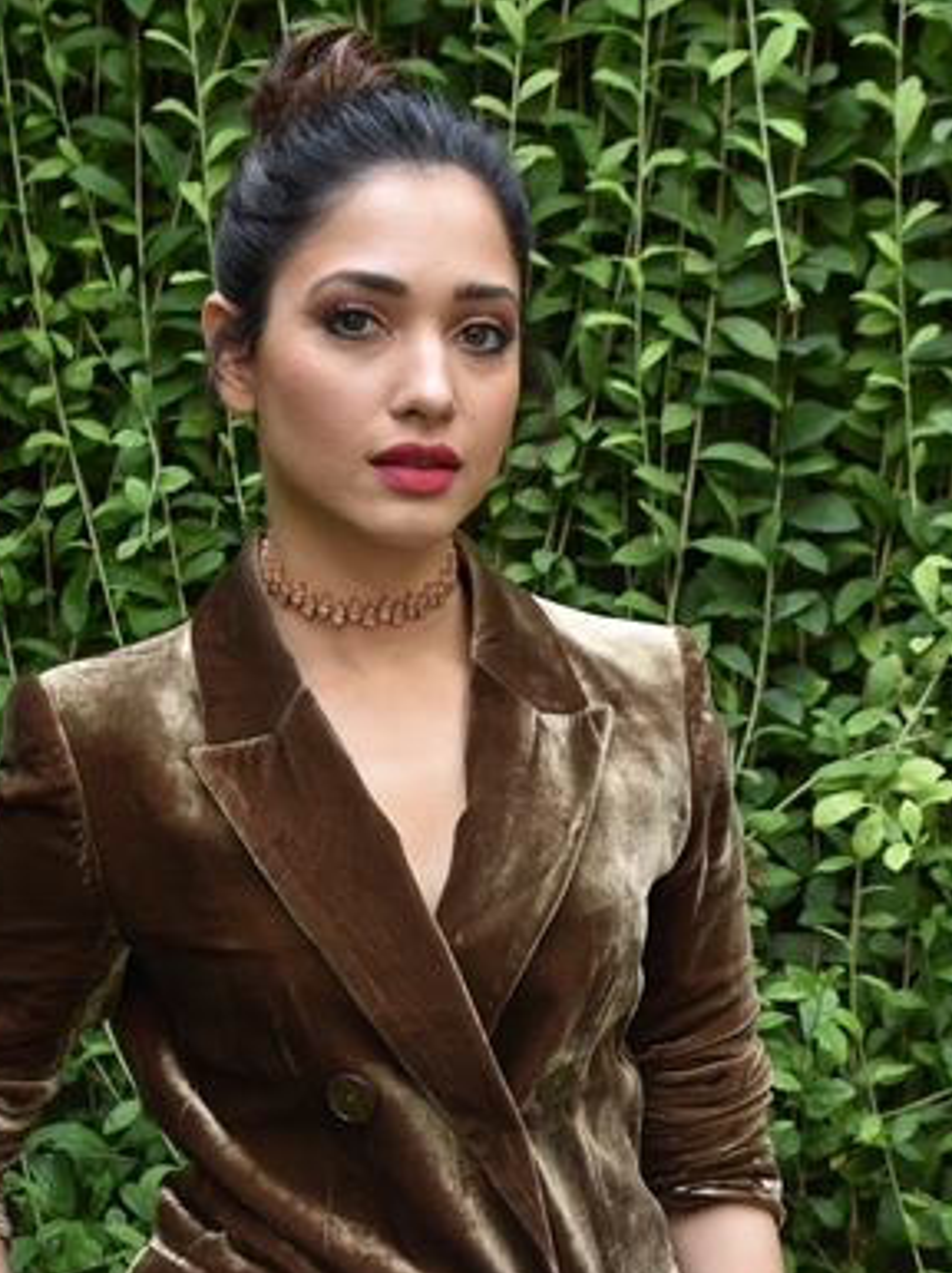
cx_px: 347
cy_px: 856
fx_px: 2755
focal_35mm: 75
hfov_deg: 19.6
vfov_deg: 25.9
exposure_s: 1/160
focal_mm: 50
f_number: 5.6
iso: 200
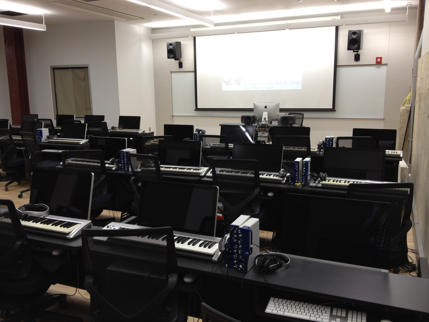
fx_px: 434
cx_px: 214
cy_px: 161
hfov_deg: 52.6
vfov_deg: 40.7
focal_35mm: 35
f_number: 2.4
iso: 80
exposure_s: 1/30
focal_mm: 4.28
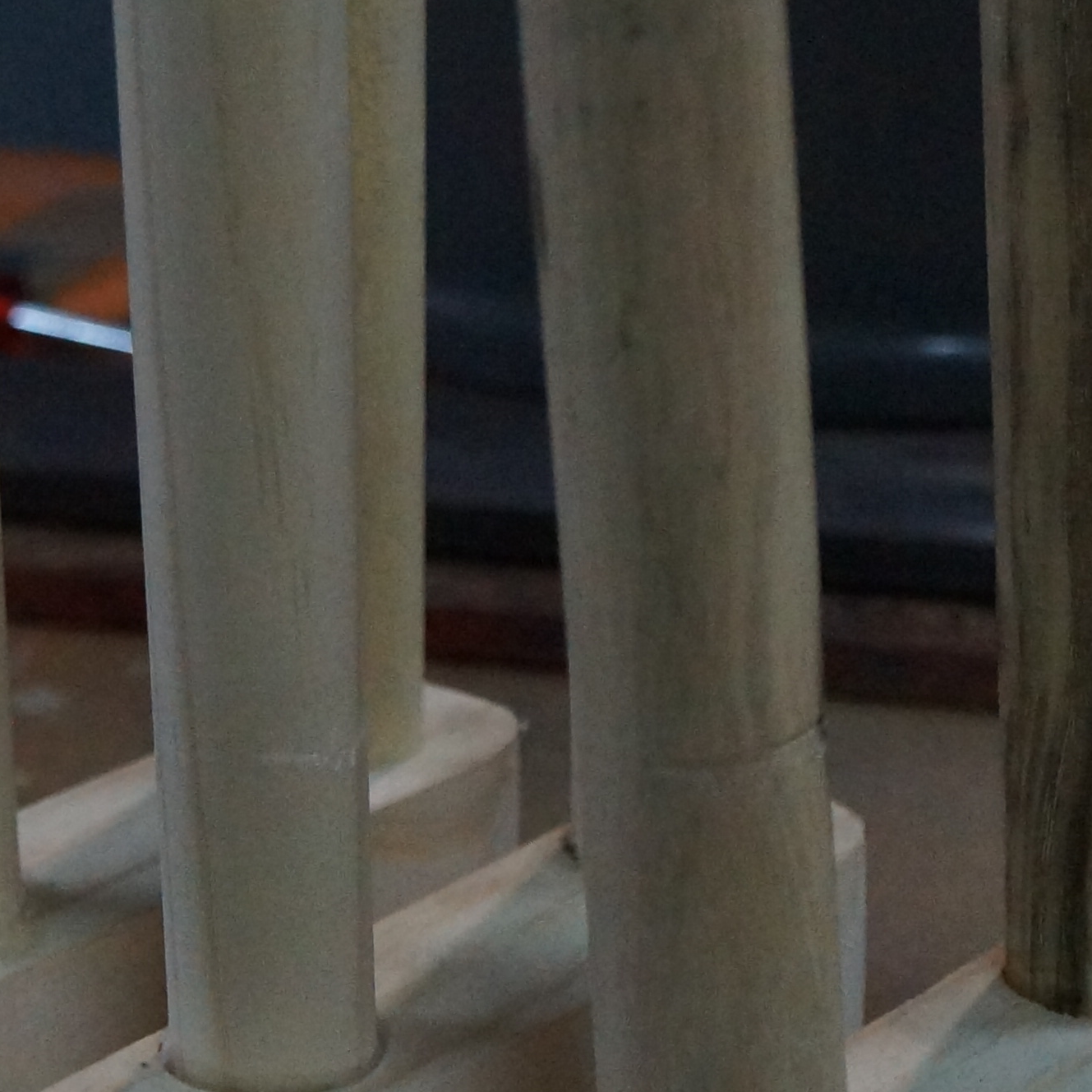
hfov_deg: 15.3
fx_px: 4033
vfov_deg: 15.4
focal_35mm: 113
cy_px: 470
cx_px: 128
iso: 3200
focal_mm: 24
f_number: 4
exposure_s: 1/125
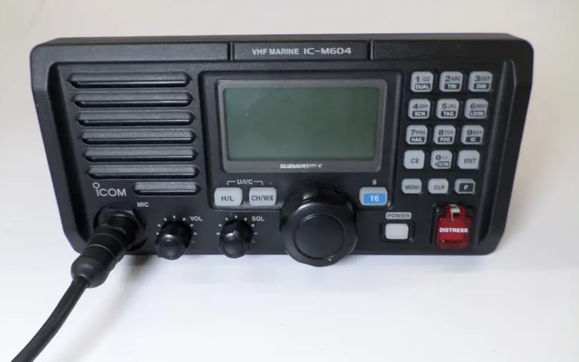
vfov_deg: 46.0
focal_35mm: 27
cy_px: 169
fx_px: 426
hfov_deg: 68.4
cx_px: 287
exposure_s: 1/60
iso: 80
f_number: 2.5
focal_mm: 4.5
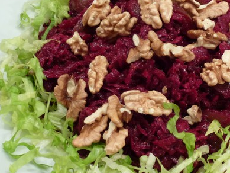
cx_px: 163
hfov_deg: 20.7
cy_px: 77
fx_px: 625
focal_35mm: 94
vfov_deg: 15.7
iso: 320
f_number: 4.5
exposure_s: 1/4
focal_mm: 10.9
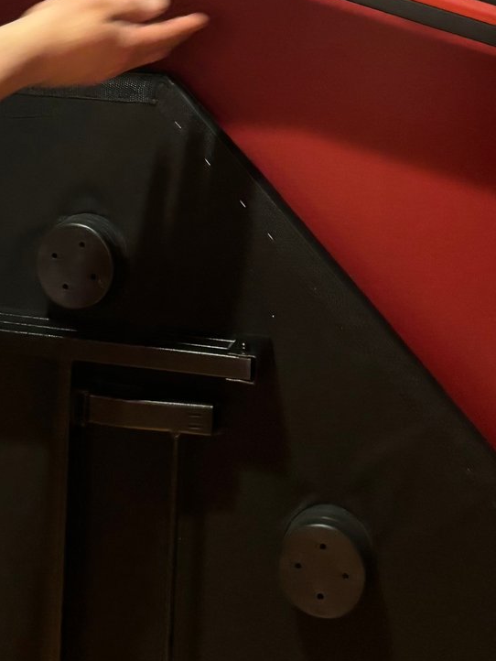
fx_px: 1375
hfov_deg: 20.4
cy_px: -151
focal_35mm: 72
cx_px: 187
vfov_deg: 24.3
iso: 640
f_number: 1.6
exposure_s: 1/30
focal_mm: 5.96
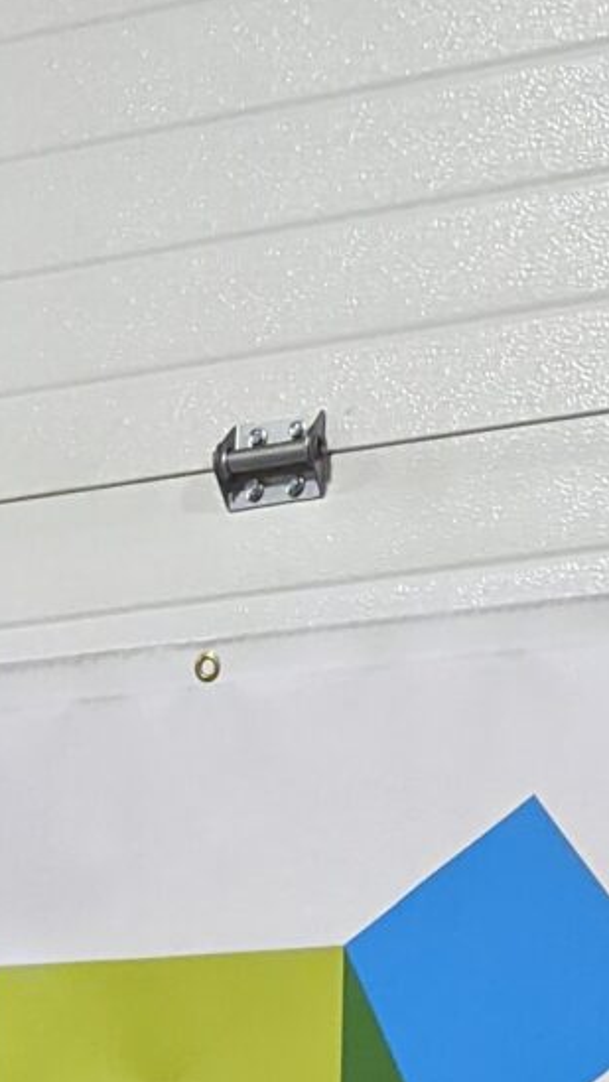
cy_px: 2509
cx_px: -390
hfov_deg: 9.6
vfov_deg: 13.5
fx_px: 3501
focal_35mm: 122
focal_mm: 6.81
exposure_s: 1/120
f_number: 1.85
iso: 785
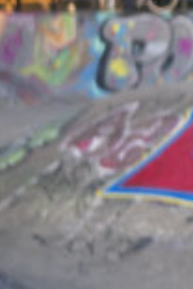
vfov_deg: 8.9
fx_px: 1849
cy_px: 164
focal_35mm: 230
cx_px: 700
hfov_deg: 5.4
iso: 400
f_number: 2
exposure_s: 1/1000
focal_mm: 23
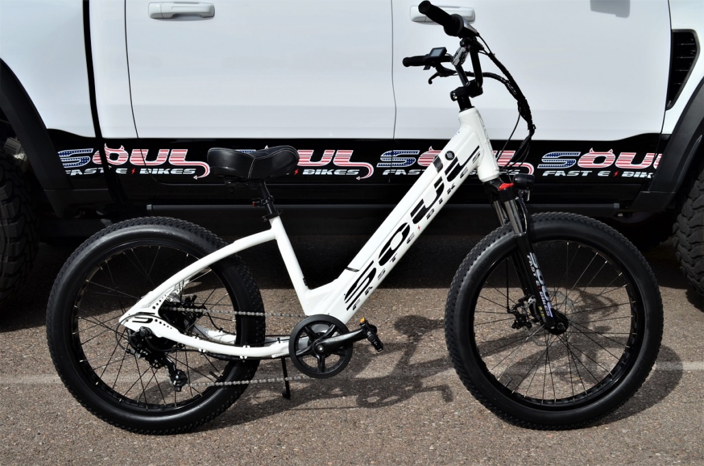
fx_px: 761
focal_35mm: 39
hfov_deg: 49.6
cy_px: 233
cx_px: 352
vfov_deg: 34.1
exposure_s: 1/125
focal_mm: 26
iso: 125
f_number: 11
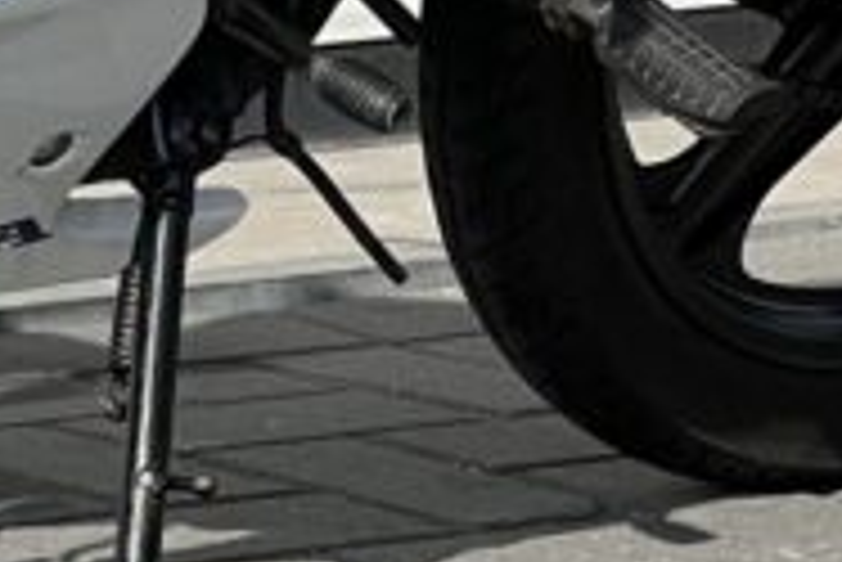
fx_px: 10673
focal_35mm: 456
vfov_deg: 3.0
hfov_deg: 4.5
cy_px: -818
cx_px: -205
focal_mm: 9
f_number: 2.8
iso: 32
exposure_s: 1/1074
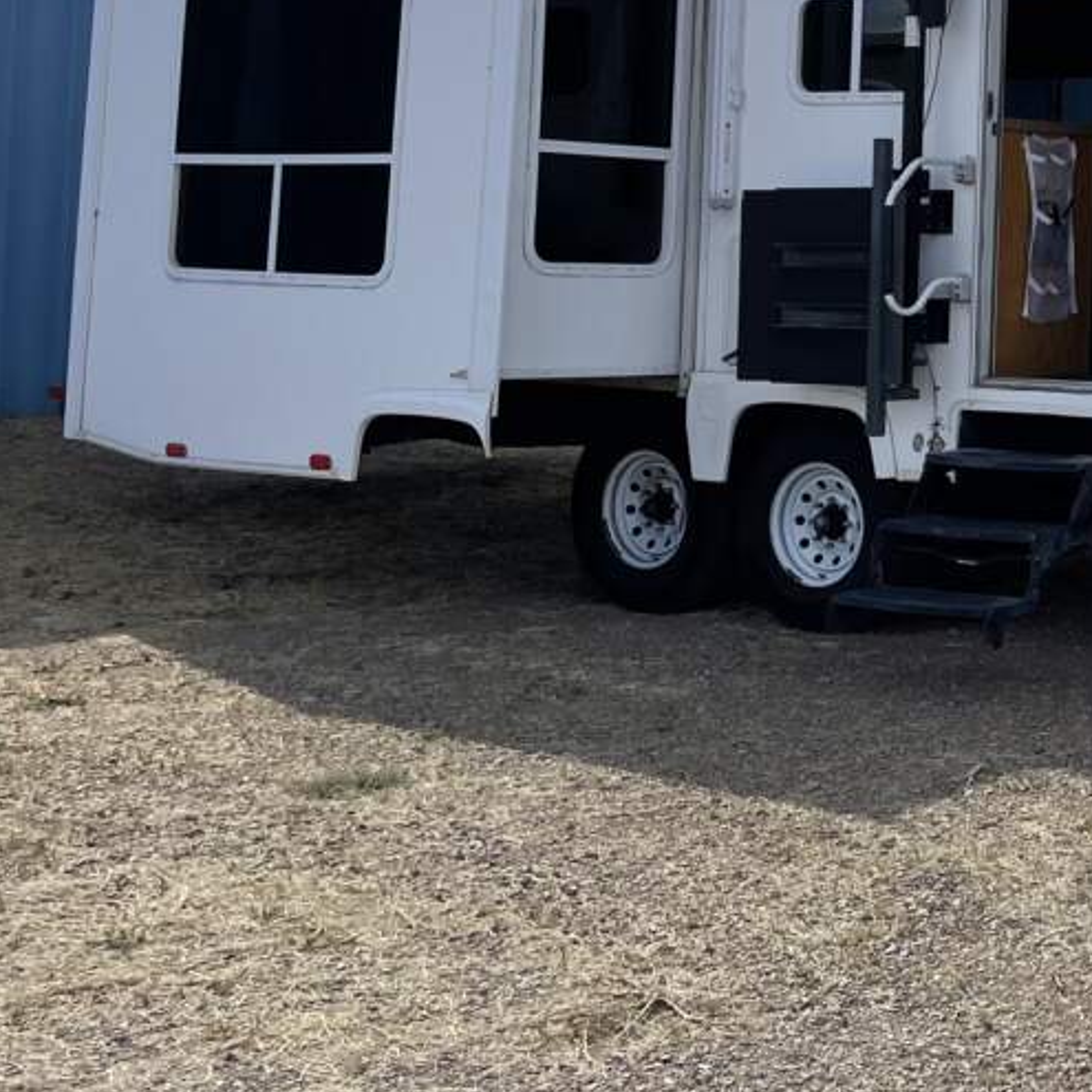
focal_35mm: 65
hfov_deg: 22.7
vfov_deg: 25.9
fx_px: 2320
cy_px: 183
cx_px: 1535
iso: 32
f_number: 1.6
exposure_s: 1/4000
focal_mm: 4.2
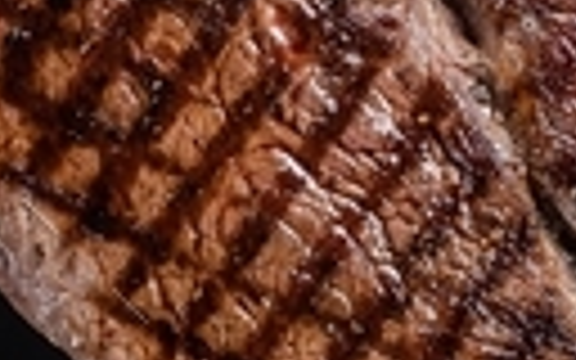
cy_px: 65
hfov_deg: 9.0
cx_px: 333
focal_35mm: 234
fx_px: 3673
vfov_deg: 5.6
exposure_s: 1/125
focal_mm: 50
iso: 200
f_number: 10
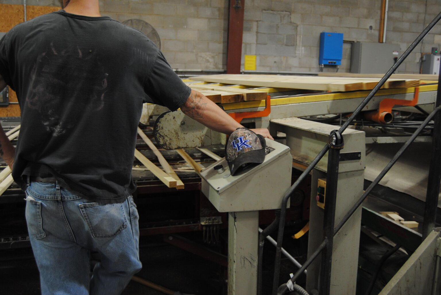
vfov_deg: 34.3
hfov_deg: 49.5
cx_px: 220
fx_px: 478
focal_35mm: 39
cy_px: 148
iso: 400
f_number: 4
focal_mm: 26
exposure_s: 1/30
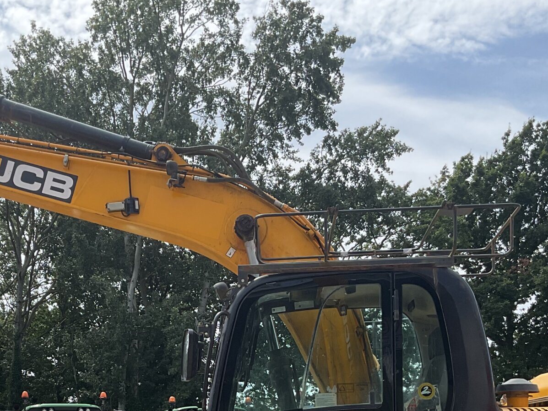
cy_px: 429
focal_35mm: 62
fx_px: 982
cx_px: 205
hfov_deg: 31.1
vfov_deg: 22.6
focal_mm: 3
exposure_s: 1/1342
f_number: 1.8
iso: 16
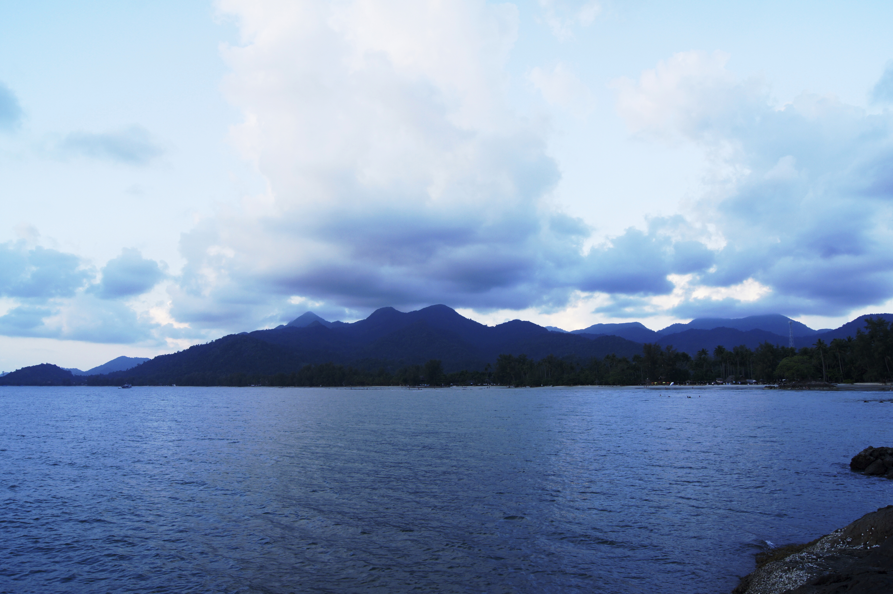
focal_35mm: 39
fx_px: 967
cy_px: 297
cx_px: 446
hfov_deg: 49.6
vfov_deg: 34.2
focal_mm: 26
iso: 200
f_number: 9
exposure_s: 1/100
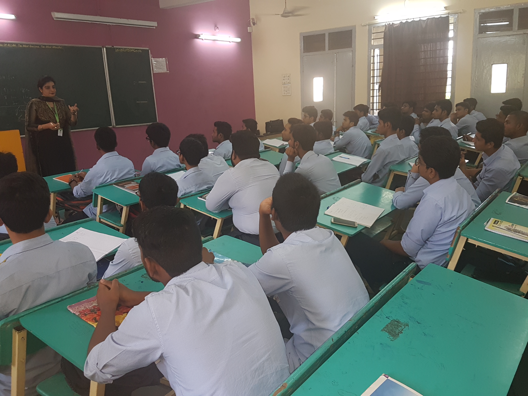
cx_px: 264
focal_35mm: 26
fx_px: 397
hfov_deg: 67.3
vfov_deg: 53.1
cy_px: 198
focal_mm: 4.2
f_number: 1.7
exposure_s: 1/50
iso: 125
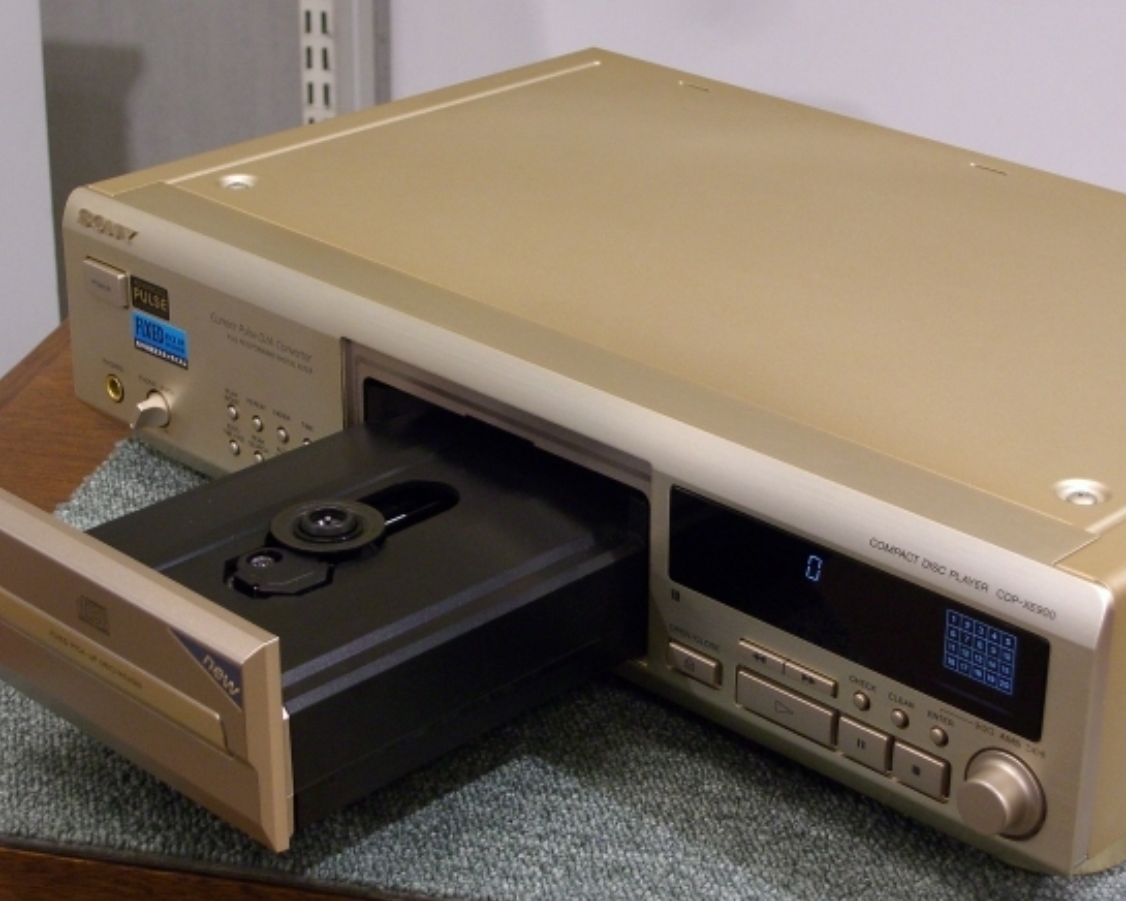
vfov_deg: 19.7
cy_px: 446
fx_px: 2599
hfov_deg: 24.4
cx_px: 601
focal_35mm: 78
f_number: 4
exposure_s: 1/20
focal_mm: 14.2
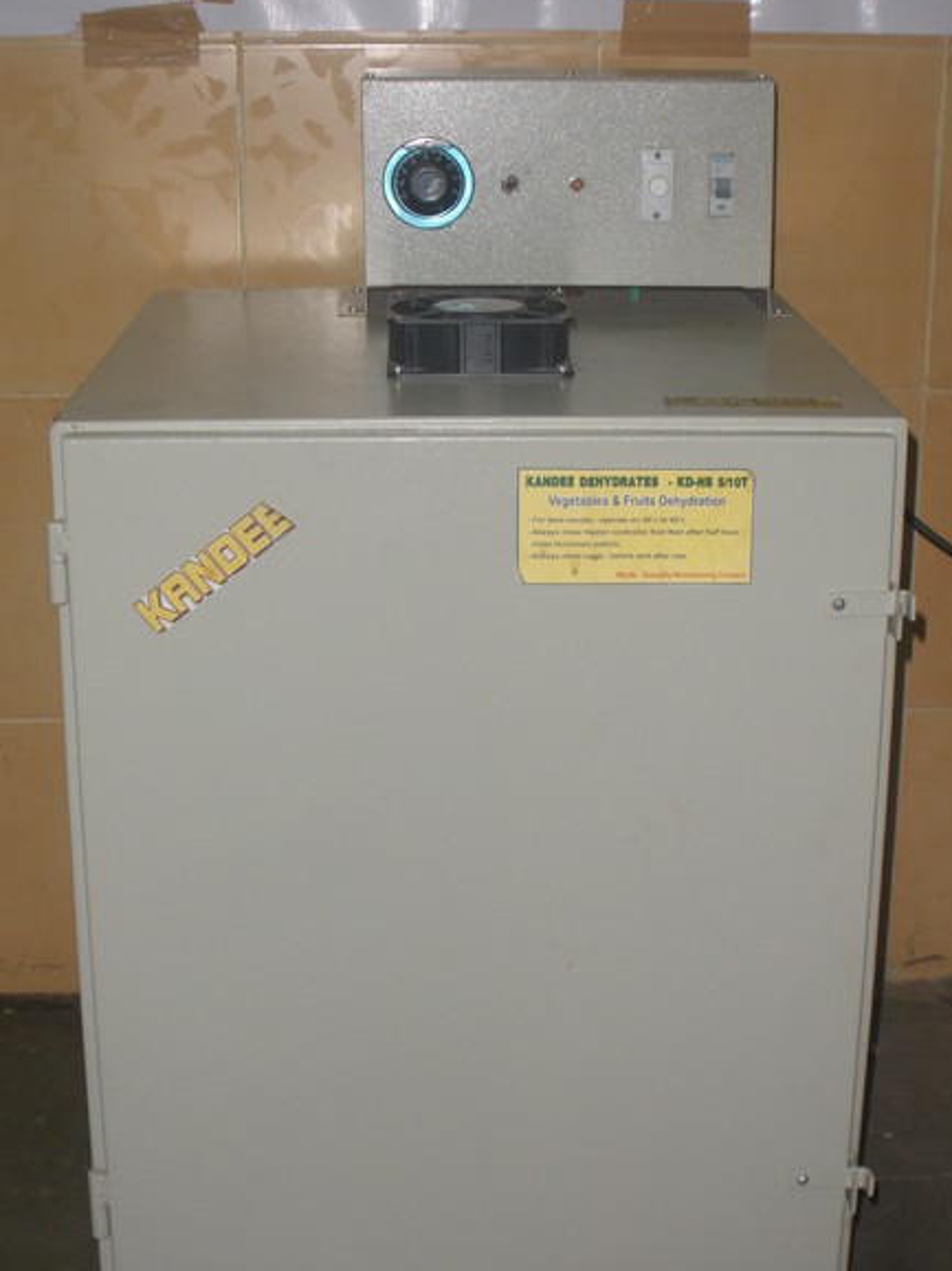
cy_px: 720
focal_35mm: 60
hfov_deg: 24.4
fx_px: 2202
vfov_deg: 32.2
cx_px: 479
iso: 161
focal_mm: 9.1
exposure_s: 1/60
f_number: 4.4
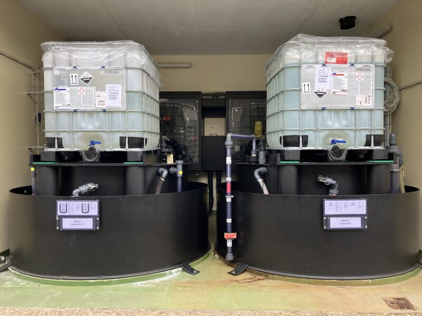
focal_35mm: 28
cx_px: 211
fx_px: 341
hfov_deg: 63.4
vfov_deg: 49.7
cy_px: 158
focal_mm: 3.99
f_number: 1.8
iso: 50
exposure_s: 1/121
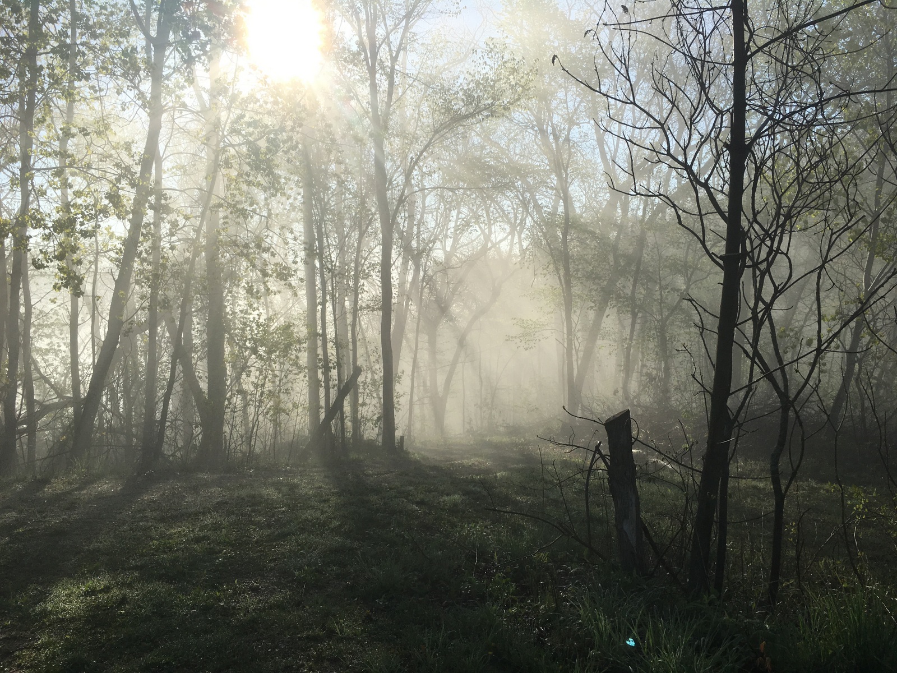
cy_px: 336
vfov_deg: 48.2
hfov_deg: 61.7
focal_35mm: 29
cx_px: 448
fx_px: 751
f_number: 2.2
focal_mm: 4.15
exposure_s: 1/1876
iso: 25
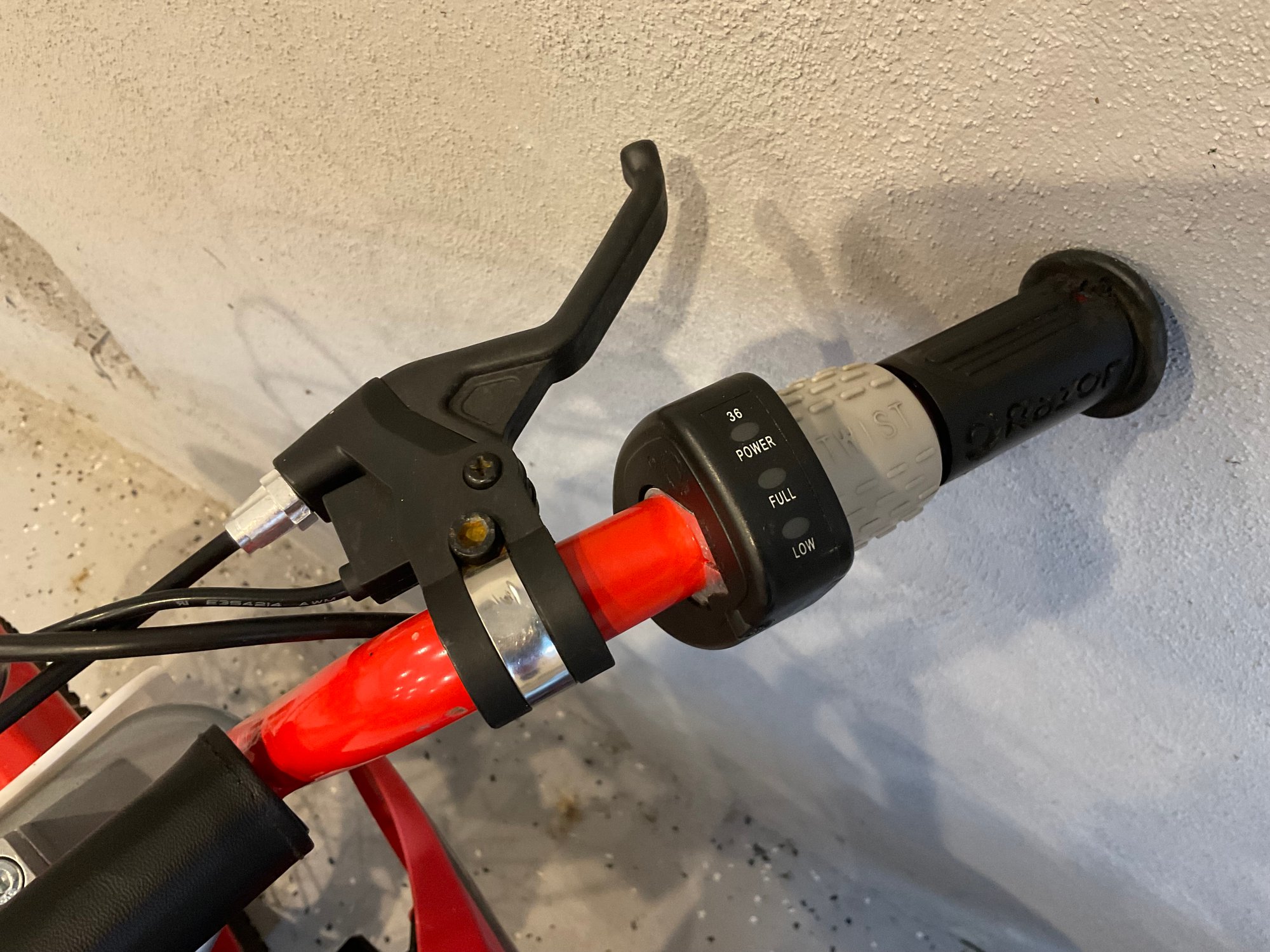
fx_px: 1064
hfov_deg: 61.7
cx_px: 635
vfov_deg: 48.2
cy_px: 476
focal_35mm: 29
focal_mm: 3
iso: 200
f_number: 1.8
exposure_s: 1/40
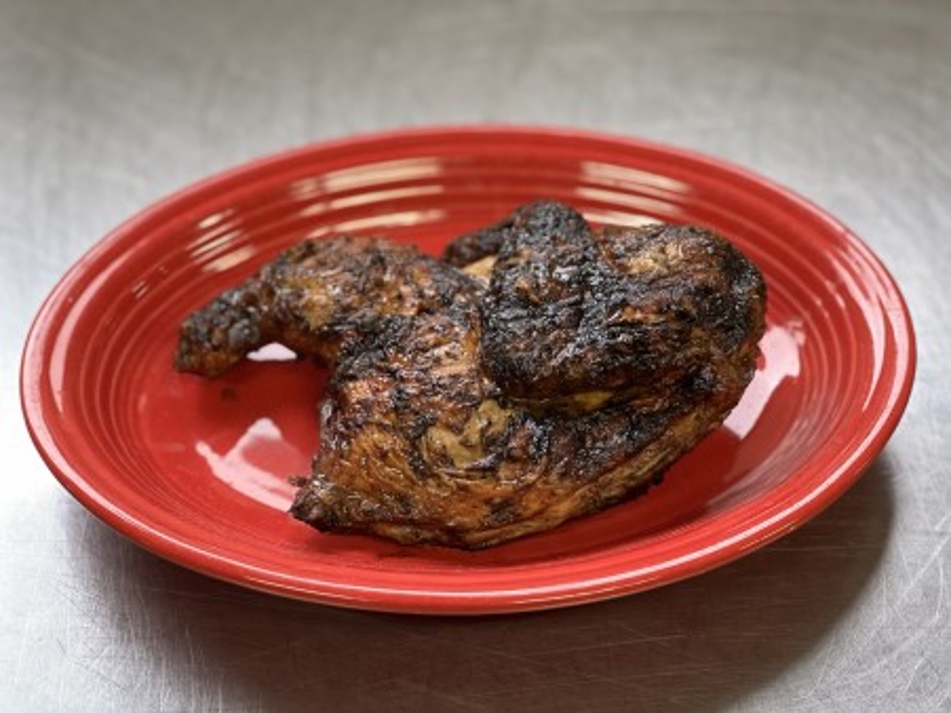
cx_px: 476
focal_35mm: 77
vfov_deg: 19.1
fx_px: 2115
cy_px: 356
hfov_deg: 25.3
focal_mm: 9
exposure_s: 1/40
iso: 320
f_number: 2.8
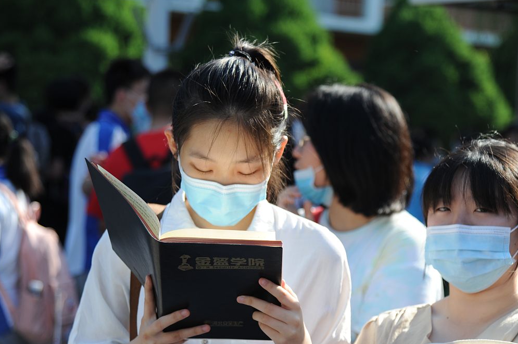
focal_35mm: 111
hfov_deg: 18.4
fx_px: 1595
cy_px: 188
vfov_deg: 12.3
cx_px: 267
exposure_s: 1/640
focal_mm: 92
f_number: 4
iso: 200
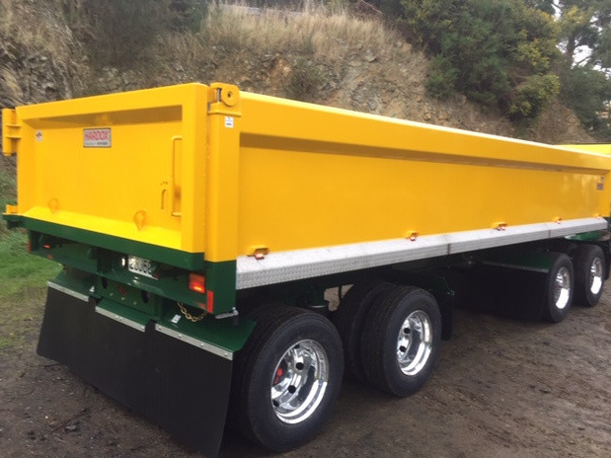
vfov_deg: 46.8
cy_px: 222
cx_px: 305
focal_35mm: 30
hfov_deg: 60.0
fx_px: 529
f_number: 2.2
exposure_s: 1/50
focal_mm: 4.15
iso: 32
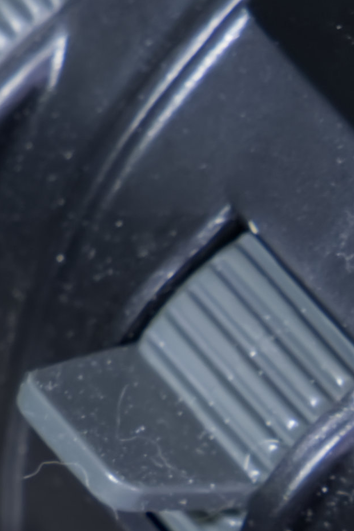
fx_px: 11893
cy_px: 640
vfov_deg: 2.6
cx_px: 458
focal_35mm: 807
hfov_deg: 1.7
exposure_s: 1/30
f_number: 6.4
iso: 400
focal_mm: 80
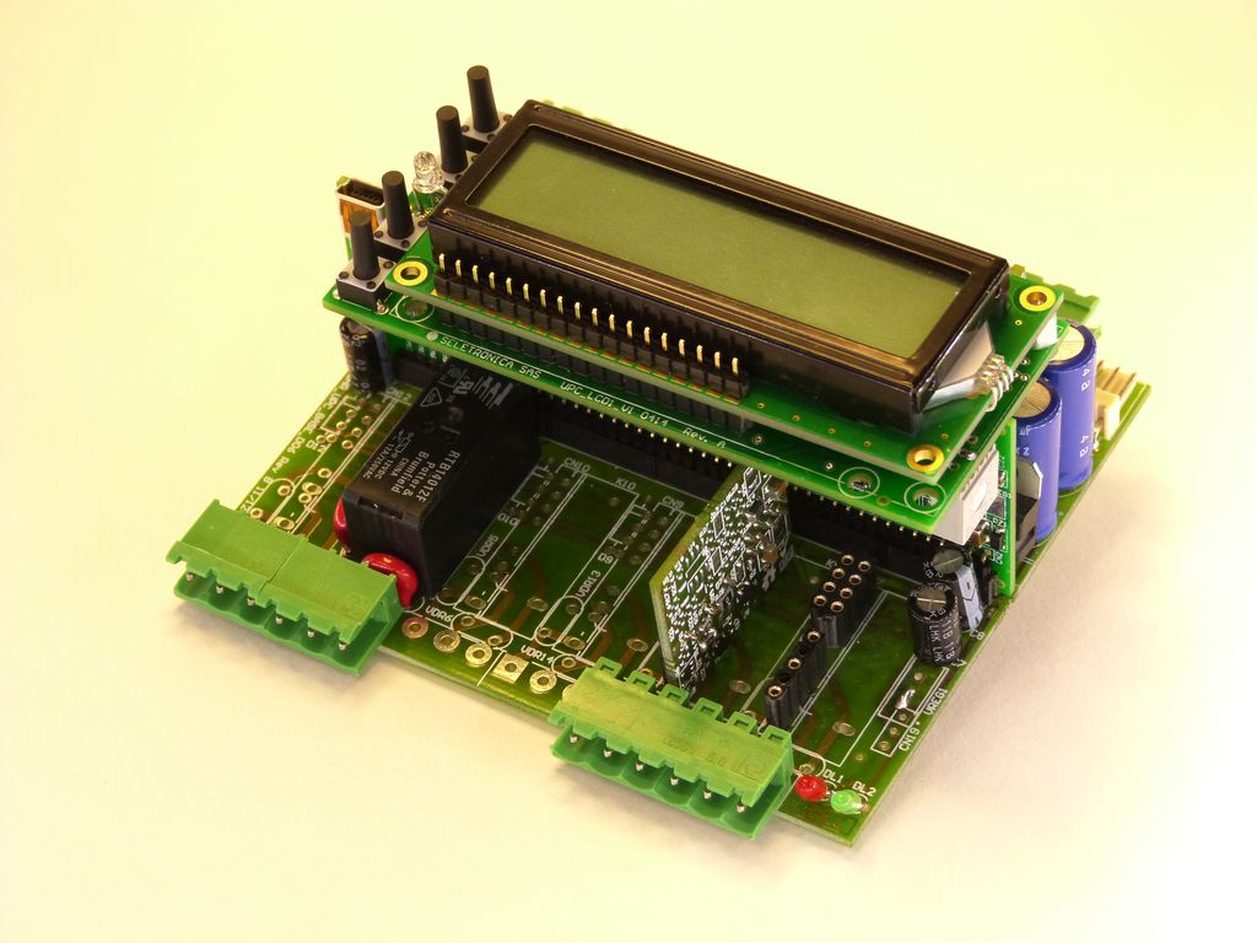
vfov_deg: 13.0
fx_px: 4140
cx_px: 628
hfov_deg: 17.3
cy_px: 472
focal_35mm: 114
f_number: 3.5
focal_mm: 20.4
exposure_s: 1/60
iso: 320
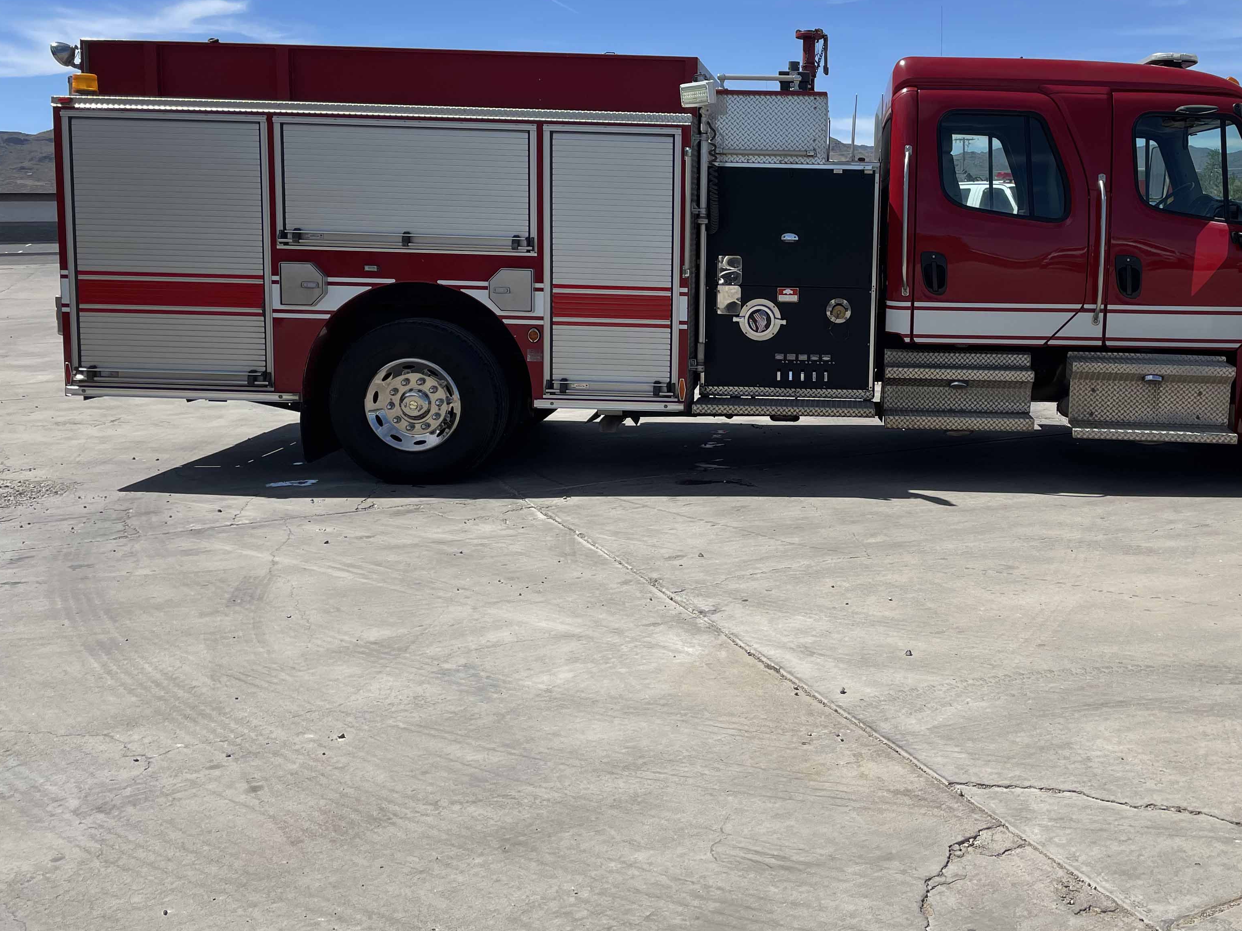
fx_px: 1220
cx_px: 807
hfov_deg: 53.1
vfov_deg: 41.5
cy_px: 359
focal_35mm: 34
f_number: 1.6
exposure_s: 1/4464
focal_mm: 4.2
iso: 32
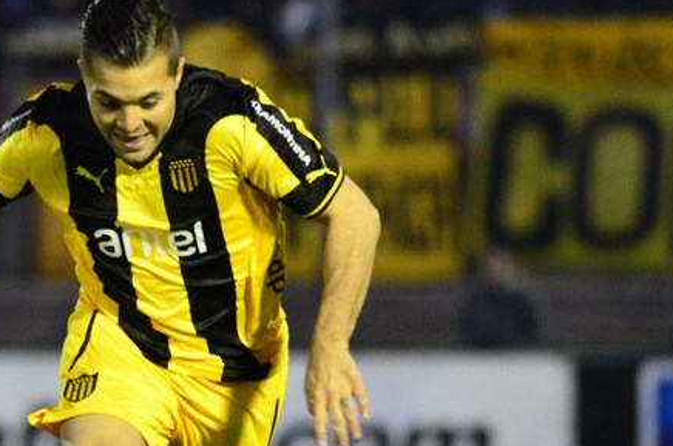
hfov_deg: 2.2
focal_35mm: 928
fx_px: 17317
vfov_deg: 1.5
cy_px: 404
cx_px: 156
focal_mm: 300
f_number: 4
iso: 3200
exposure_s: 1/640
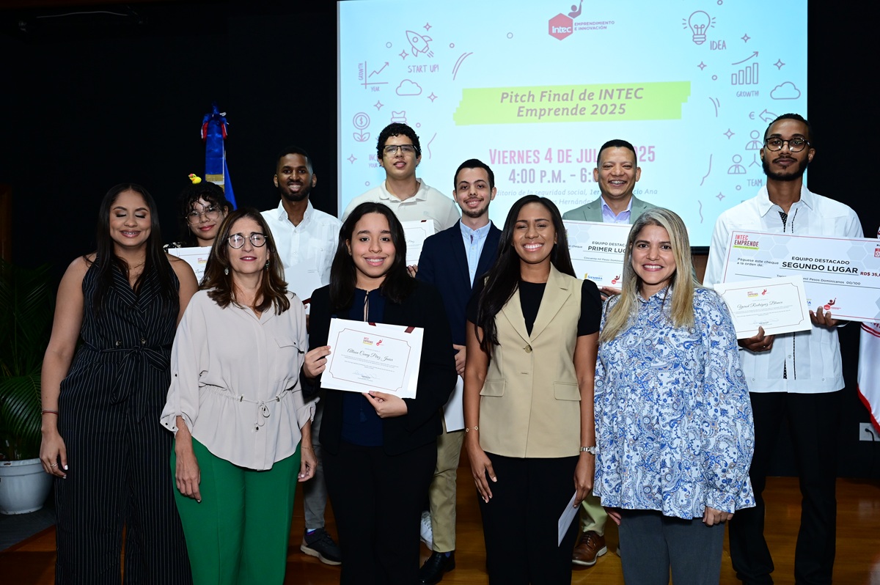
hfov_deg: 59.5
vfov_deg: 41.6
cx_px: 440
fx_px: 769
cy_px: 292
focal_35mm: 32
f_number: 5.6
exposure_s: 1/200
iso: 2000
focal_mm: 31.5
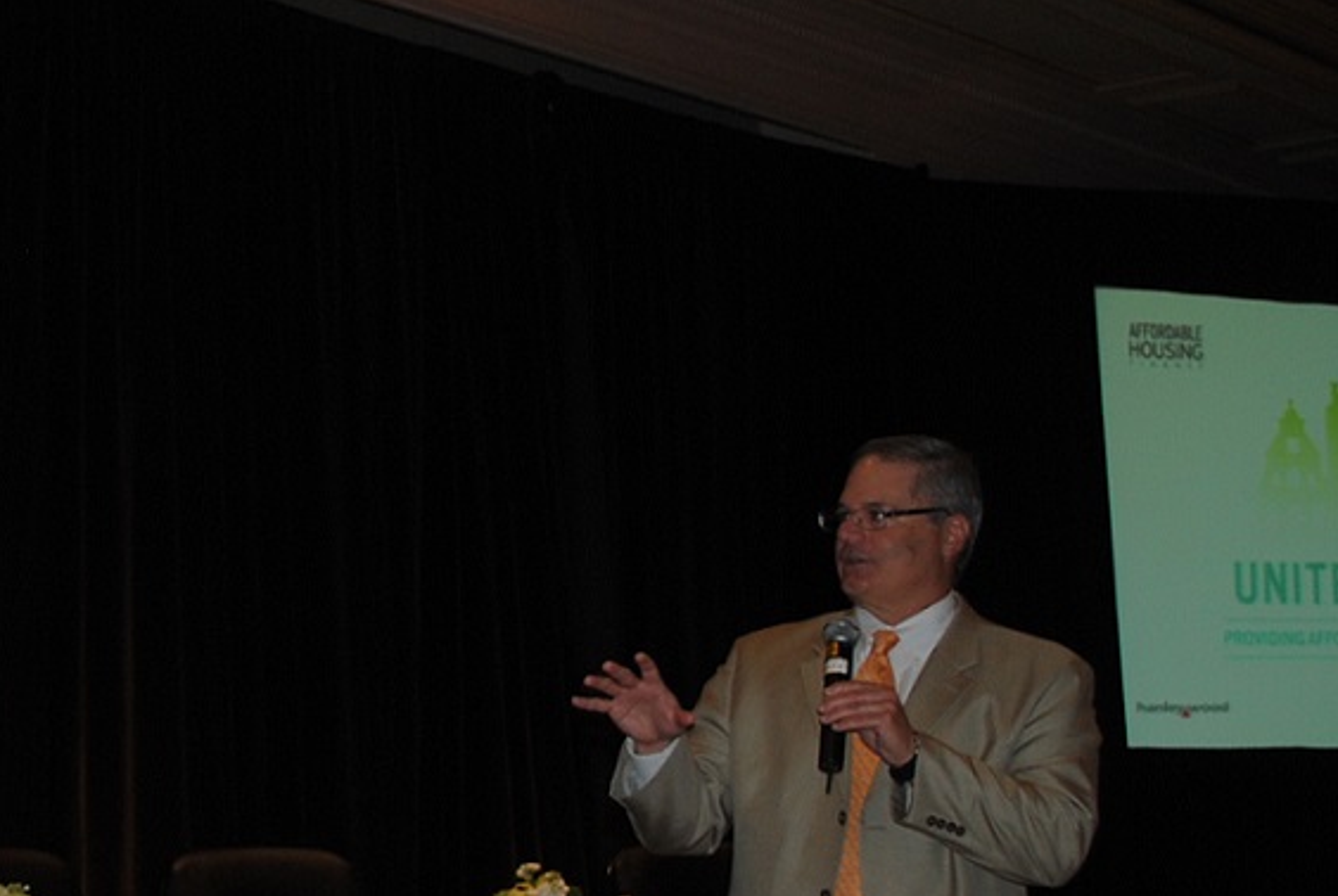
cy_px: 512
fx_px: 3350
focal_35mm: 90
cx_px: -98
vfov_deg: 15.2
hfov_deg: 21.5
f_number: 4
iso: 200
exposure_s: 1/60
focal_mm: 24
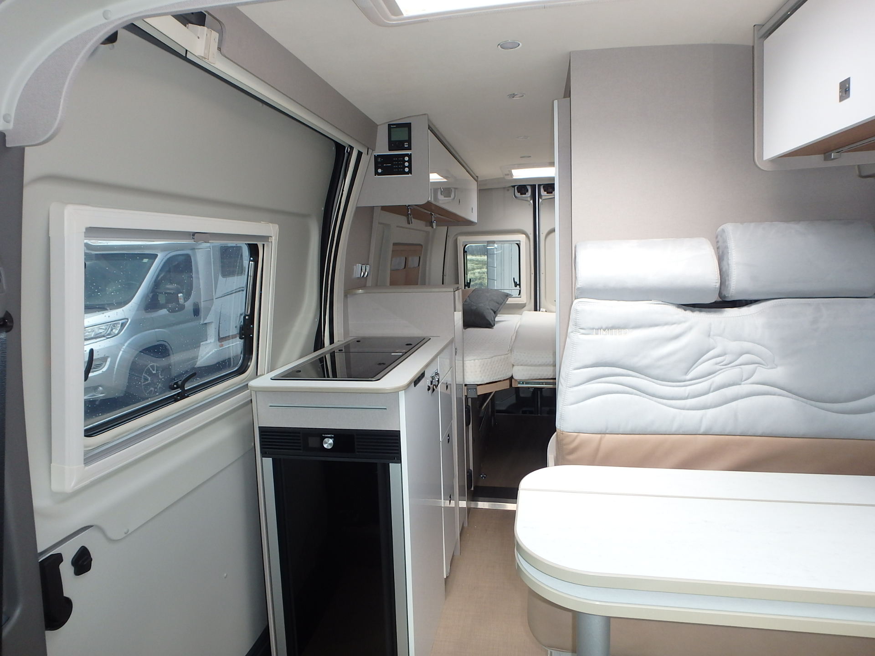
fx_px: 531
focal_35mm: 21
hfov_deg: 79.0
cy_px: 328
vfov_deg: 63.4
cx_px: 438
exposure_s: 1/60
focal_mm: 3.7
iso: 125
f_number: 3.5
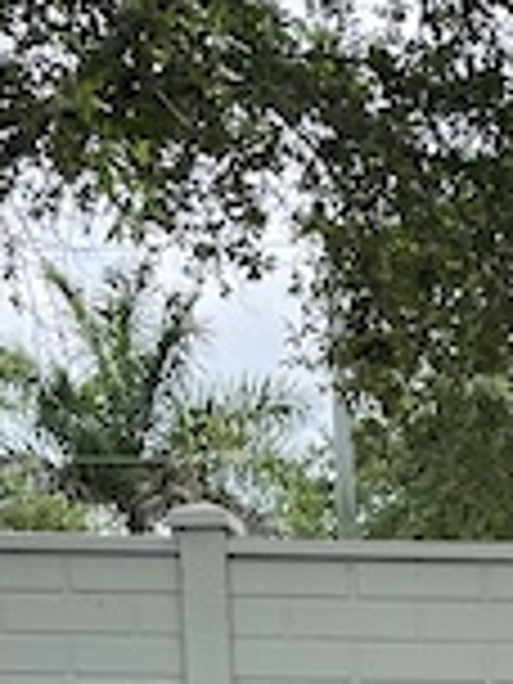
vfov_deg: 12.4
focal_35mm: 137
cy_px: 1449
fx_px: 2707
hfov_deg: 10.1
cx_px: 1008
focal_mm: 4.2
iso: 32
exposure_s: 1/1531
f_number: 1.6
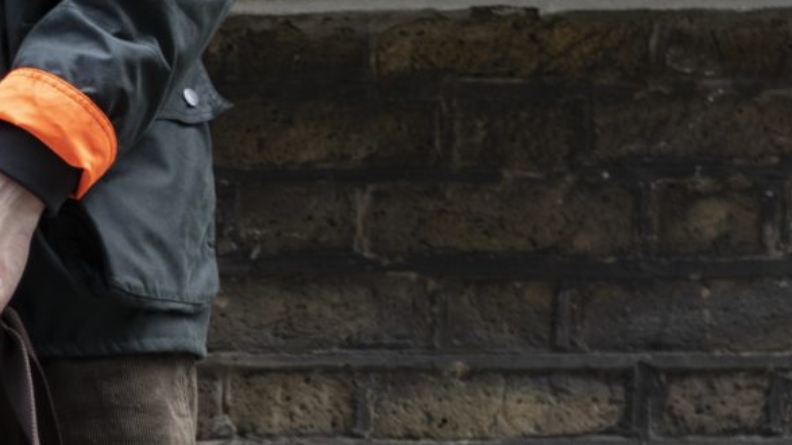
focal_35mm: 212
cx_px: -343
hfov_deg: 9.9
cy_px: 815
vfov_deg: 5.6
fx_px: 4452
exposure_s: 1/160
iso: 100
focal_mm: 58
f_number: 2.8
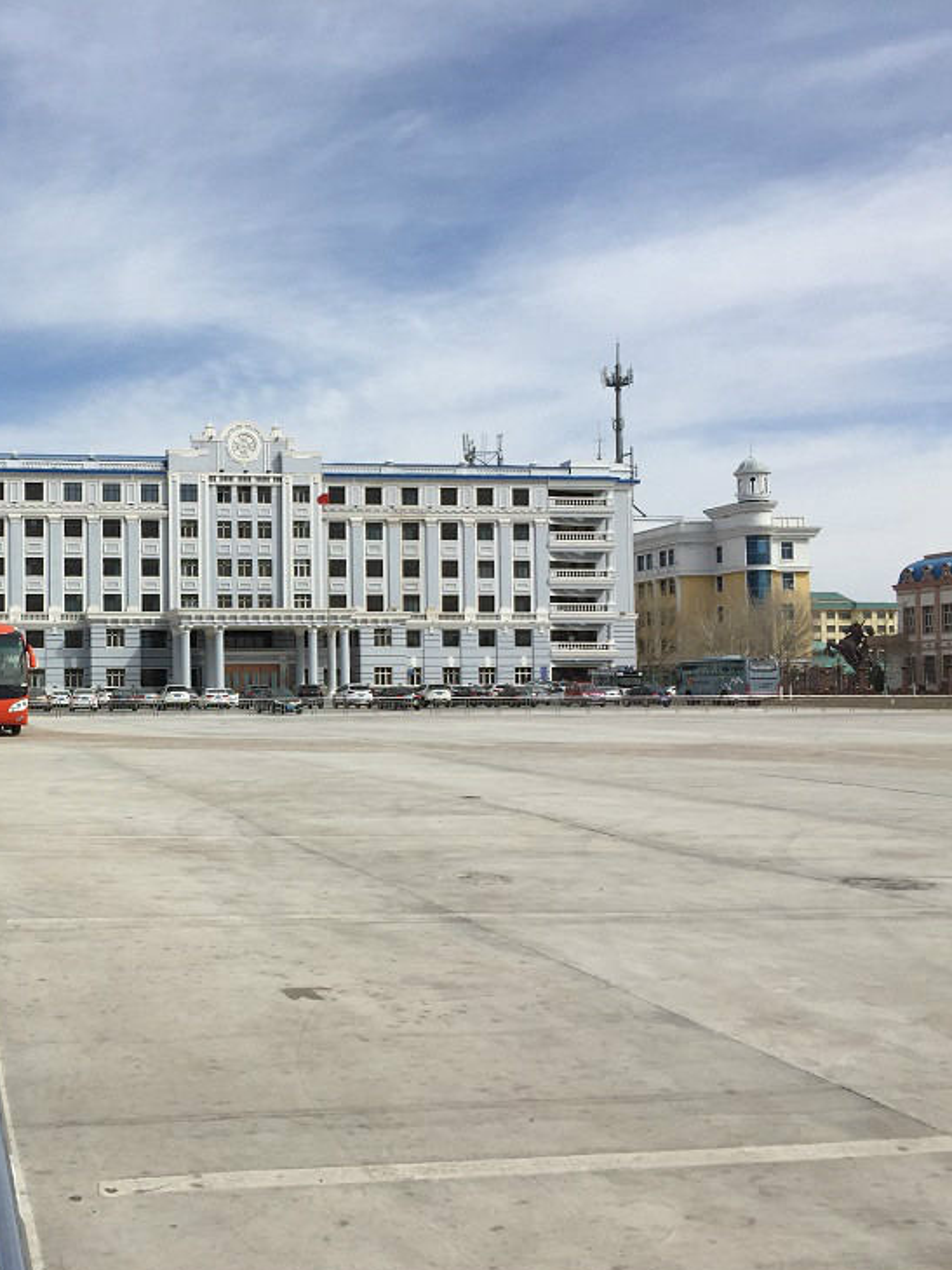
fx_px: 1430
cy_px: 638
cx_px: 136
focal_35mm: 39
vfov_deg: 47.9
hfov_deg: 35.1
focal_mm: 4.15
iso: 32
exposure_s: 1/3597
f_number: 2.2
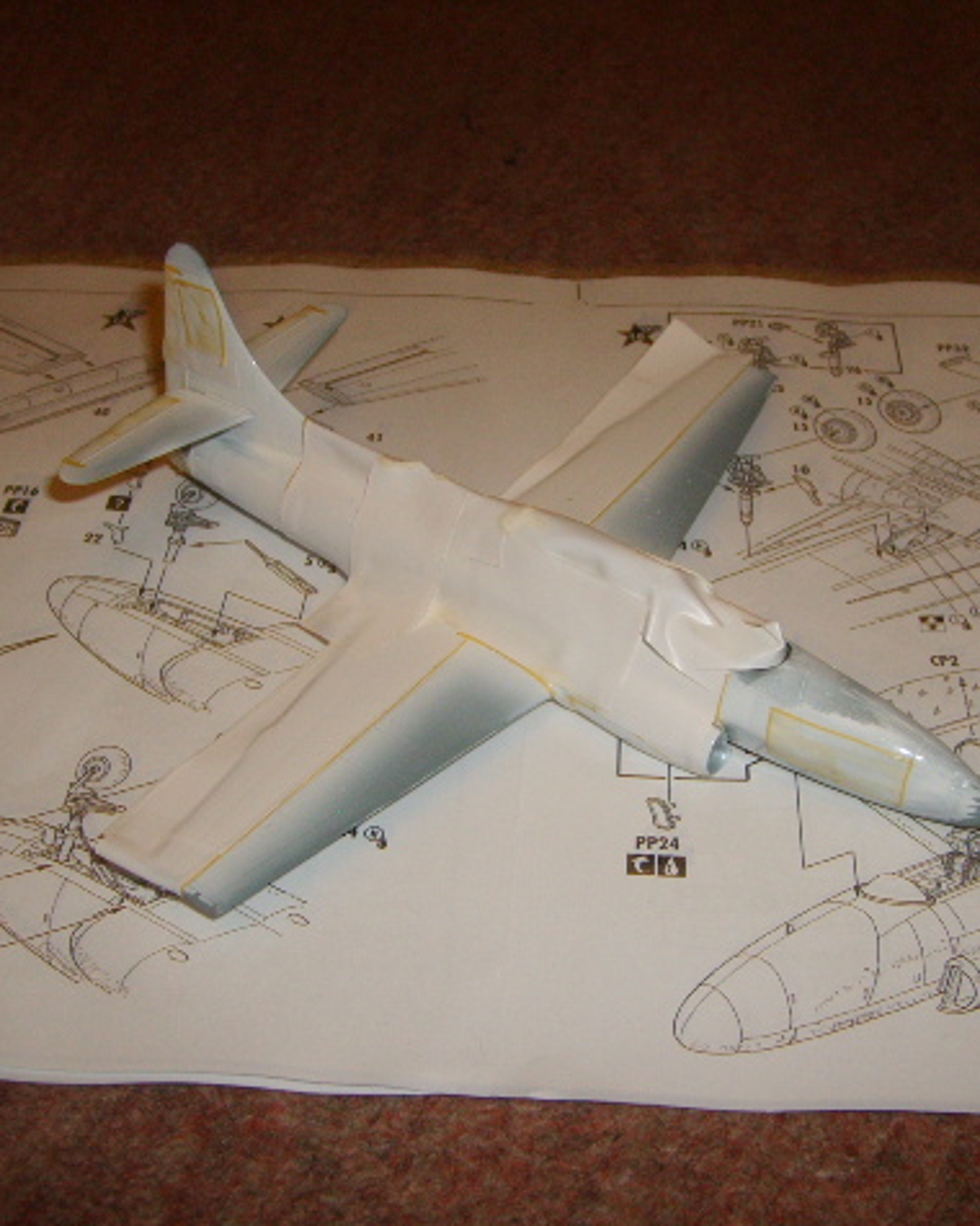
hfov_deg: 32.7
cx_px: 573
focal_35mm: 46
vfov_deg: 40.3
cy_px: 609
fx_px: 1668
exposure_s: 1/45
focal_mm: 5.8
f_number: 2.8
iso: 100
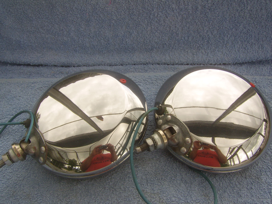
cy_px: 102
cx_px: 136
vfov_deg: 37.7
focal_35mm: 38
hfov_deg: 49.0
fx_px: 299
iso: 50
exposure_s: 1/100
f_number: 6.4
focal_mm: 7.8
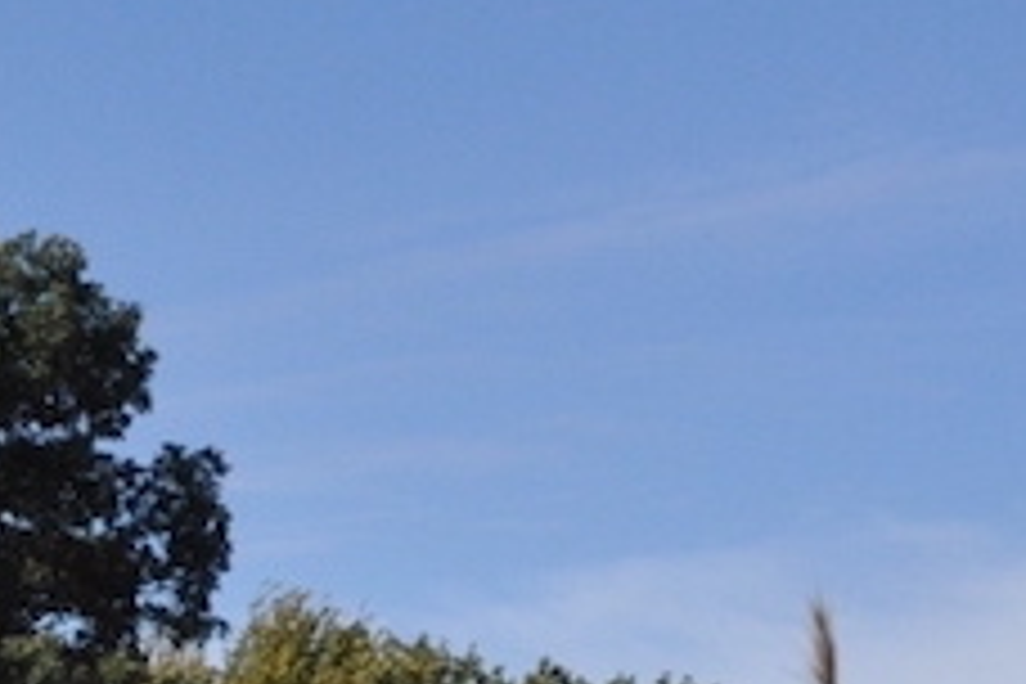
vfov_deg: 6.1
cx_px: -580
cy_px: 1134
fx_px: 6298
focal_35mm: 221
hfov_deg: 9.0
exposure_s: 1/2500
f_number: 8
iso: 640
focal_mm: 28
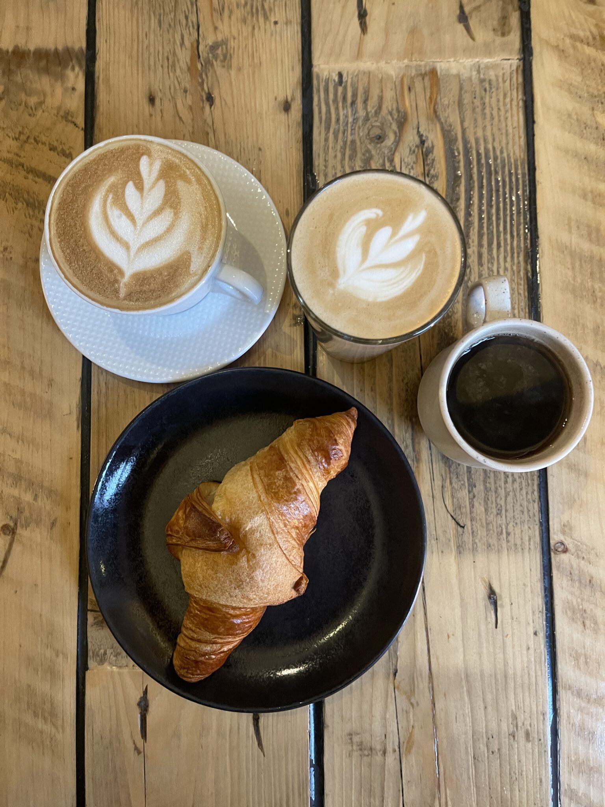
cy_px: 404
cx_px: 302
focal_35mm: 26
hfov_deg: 53.1
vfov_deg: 67.3
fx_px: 606
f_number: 1.6
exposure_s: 1/50
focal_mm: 5.1
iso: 400
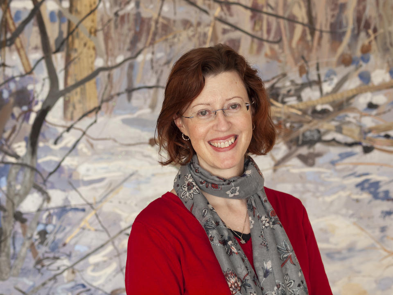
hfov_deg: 19.6
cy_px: 148
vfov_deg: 14.8
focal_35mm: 100
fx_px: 1135
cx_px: 196
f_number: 3.2
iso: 200
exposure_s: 1/30
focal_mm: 50
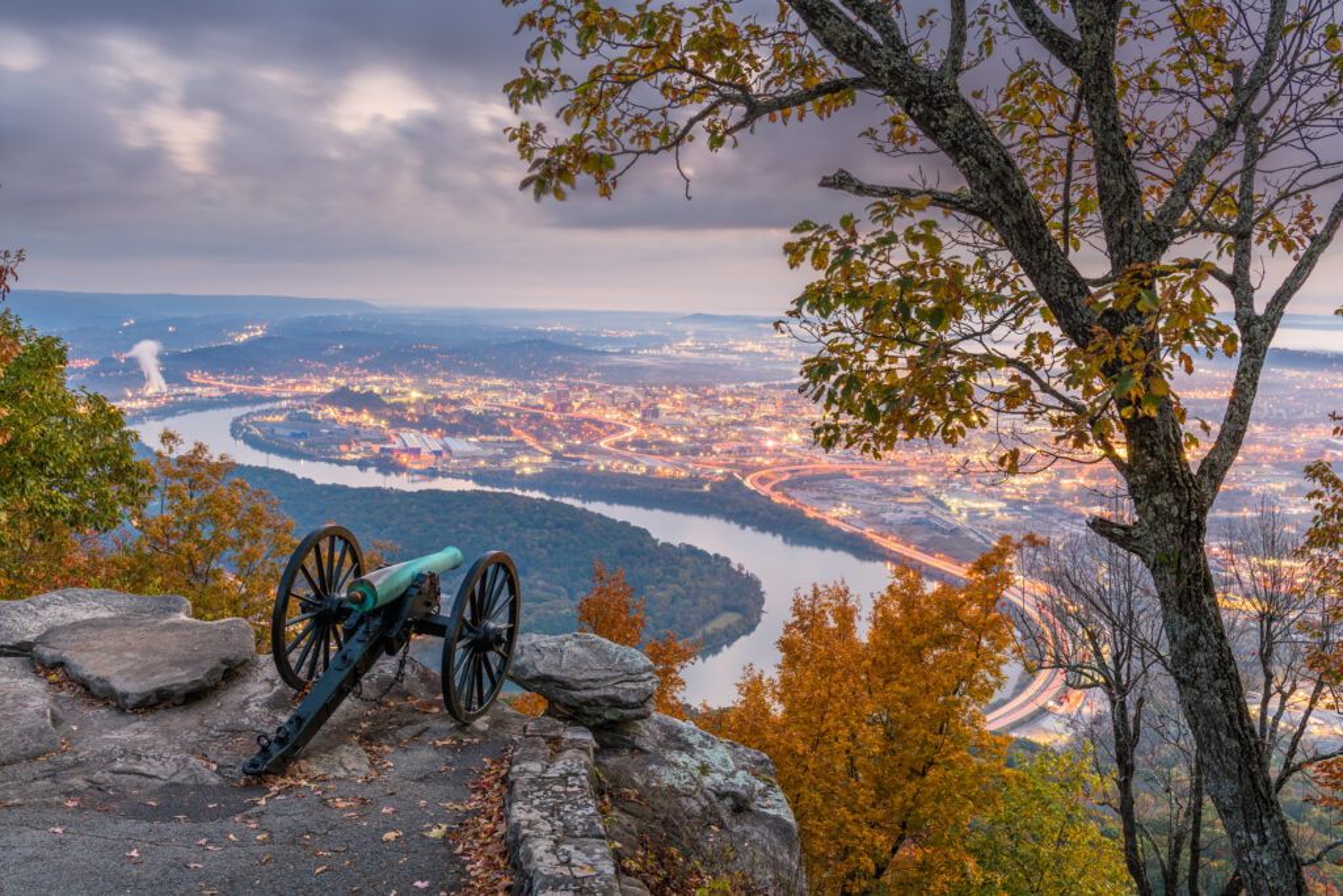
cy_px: 448
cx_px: 672
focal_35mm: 35
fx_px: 1306
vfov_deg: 37.9
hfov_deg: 54.4
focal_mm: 35
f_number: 10
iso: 64
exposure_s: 30
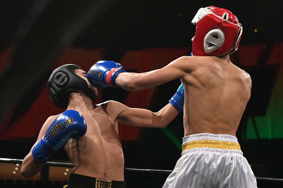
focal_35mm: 50
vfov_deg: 27.0
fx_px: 393
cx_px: 142
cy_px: 94
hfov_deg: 39.6
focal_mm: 50
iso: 4000
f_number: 4
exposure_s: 1/1600
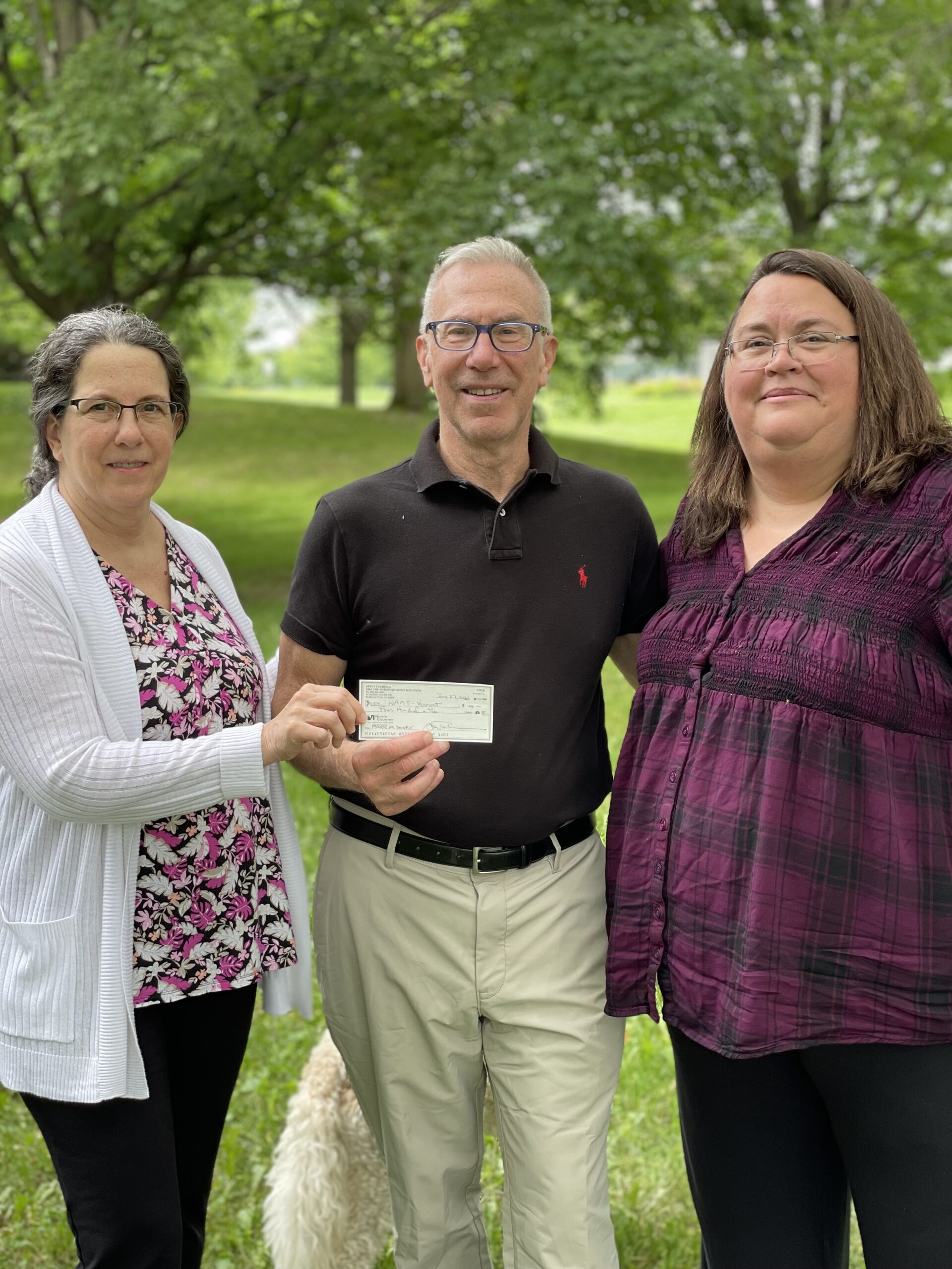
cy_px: 634
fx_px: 1907
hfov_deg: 28.0
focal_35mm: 52
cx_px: 476
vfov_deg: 36.8
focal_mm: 6
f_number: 2
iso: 32
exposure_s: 1/122
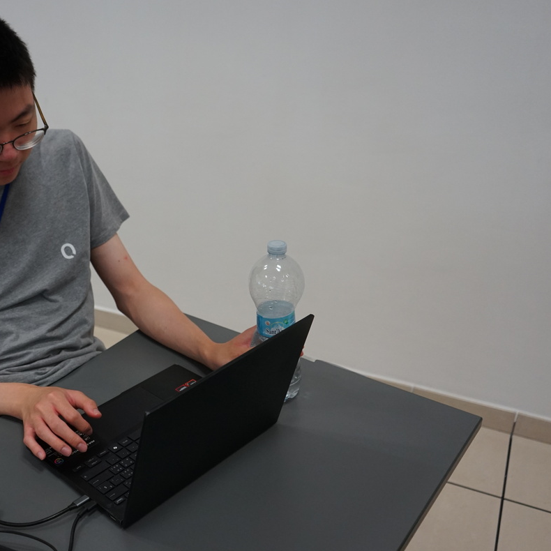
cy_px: 273
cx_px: 174
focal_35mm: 40
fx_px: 720
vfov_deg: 41.9
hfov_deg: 41.2
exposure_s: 1/160
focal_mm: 31
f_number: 4
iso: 1600
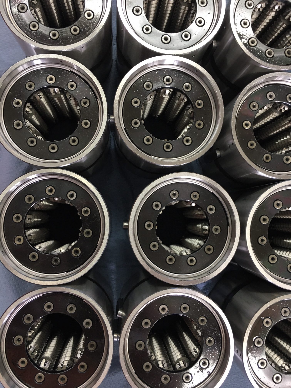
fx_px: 325
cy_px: 194
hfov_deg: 48.2
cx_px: 146
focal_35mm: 29
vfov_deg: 61.7
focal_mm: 4.15
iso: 125
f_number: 2.2
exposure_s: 1/33
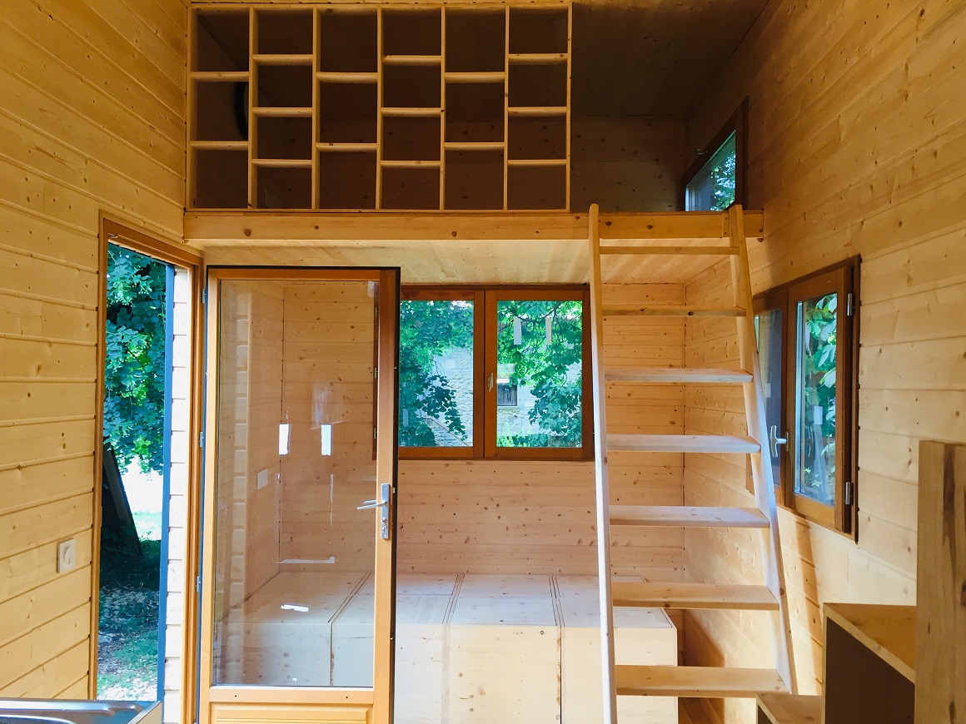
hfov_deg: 60.0
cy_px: 374
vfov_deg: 46.8
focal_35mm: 30
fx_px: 837
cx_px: 486
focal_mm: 4.15
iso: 32
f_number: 2.2
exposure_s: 1/33
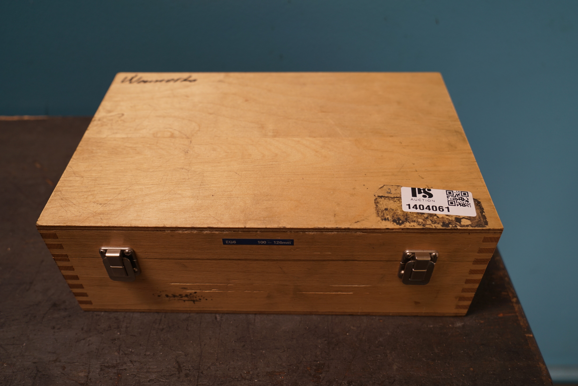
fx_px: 482
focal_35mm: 30
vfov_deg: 43.6
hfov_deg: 61.9
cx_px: 289
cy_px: 193
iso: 640
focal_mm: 30
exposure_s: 1/60
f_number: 4
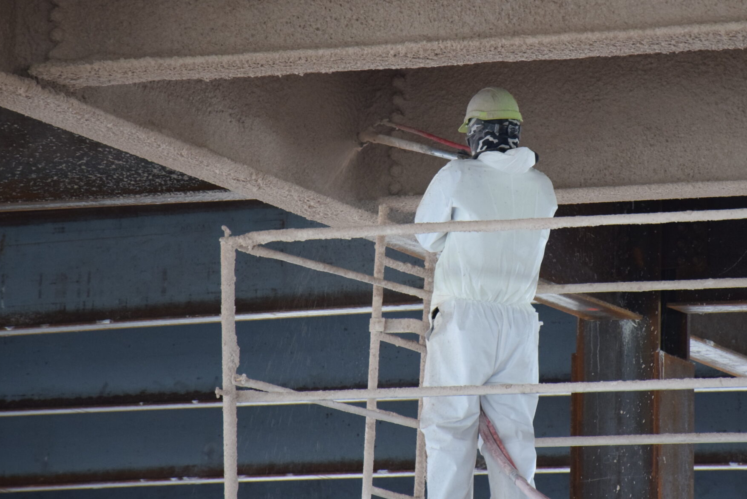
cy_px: 146
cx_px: 456
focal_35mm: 306
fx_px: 6353
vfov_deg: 4.5
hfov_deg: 6.7
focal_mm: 140
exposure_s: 1/125
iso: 1400
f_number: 5.6
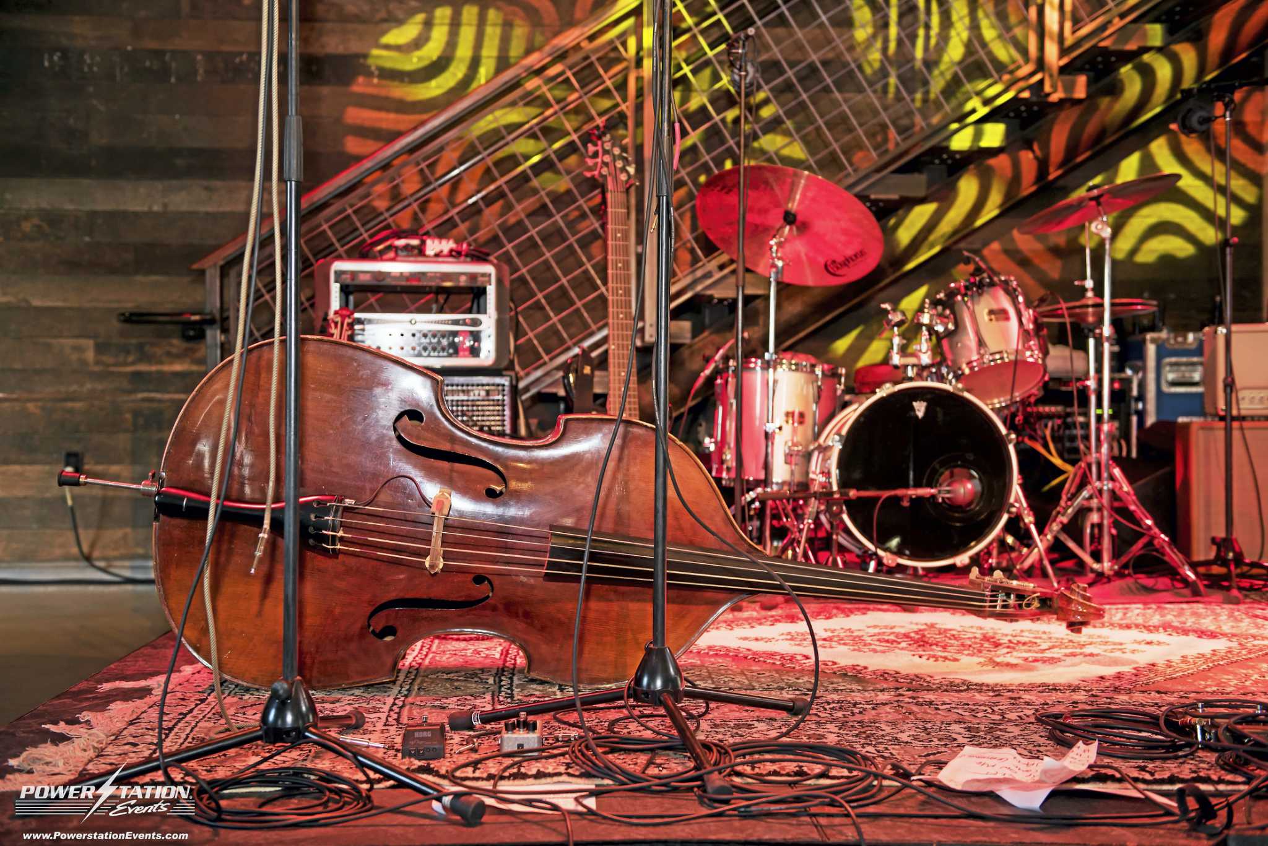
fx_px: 1480
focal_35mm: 42
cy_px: 423
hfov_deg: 46.4
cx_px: 634
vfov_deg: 31.9
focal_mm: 42
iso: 400
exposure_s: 1/60
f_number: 3.5
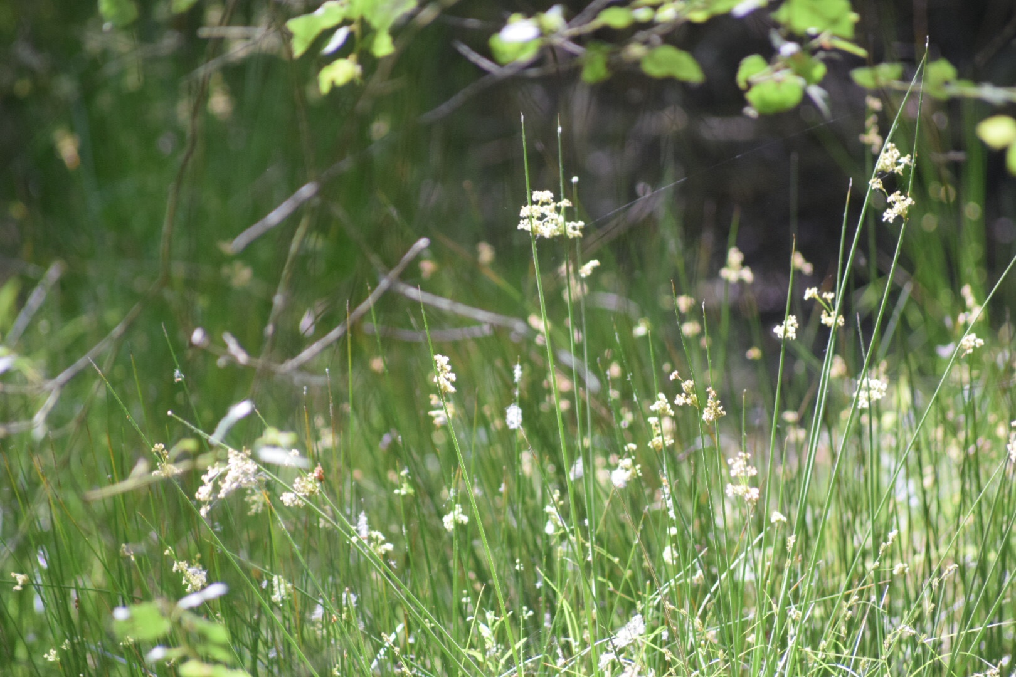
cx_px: 508
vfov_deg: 3.1
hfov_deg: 4.6
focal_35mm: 450
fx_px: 12699
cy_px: 338
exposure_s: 1/500
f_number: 5.6
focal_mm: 300
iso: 1400
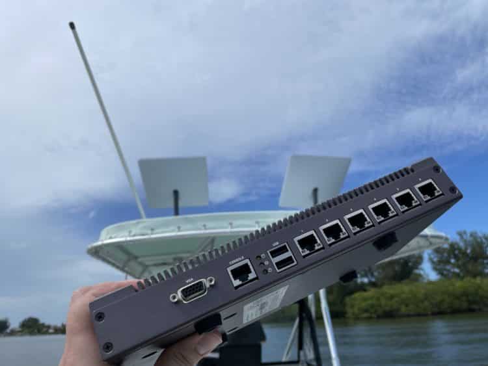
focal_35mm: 26
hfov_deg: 67.3
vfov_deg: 53.1
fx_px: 367
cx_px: 244
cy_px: 183
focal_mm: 4.2
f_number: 1.6
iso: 32
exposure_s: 1/6494
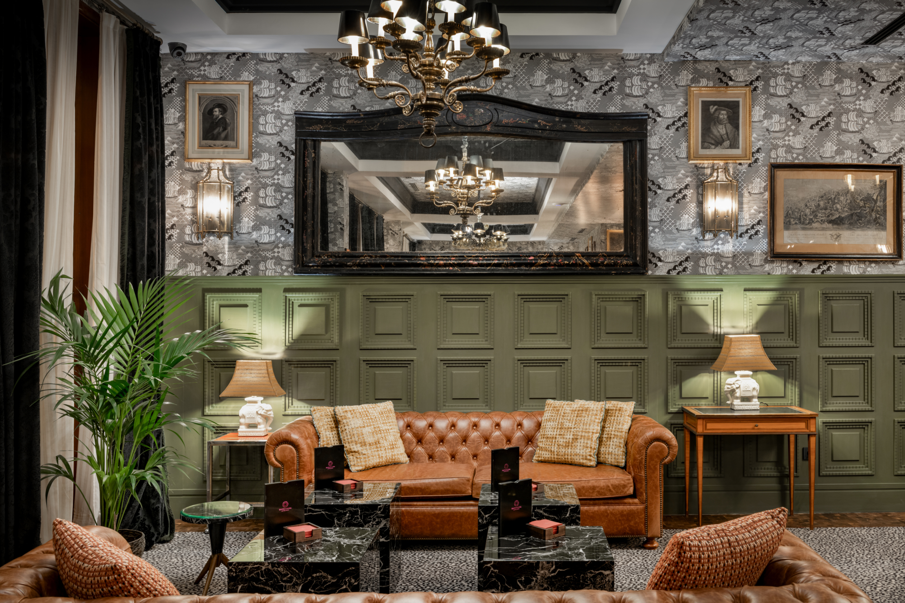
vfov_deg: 41.1
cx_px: 452
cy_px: 302
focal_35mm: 32
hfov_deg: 58.7
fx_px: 804
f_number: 11
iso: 64
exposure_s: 8
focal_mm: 32
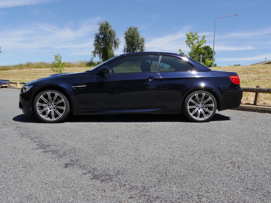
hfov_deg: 60.0
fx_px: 235
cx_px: 136
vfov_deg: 46.8
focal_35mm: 30
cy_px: 102
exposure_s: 1/400
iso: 200
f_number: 8
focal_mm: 15
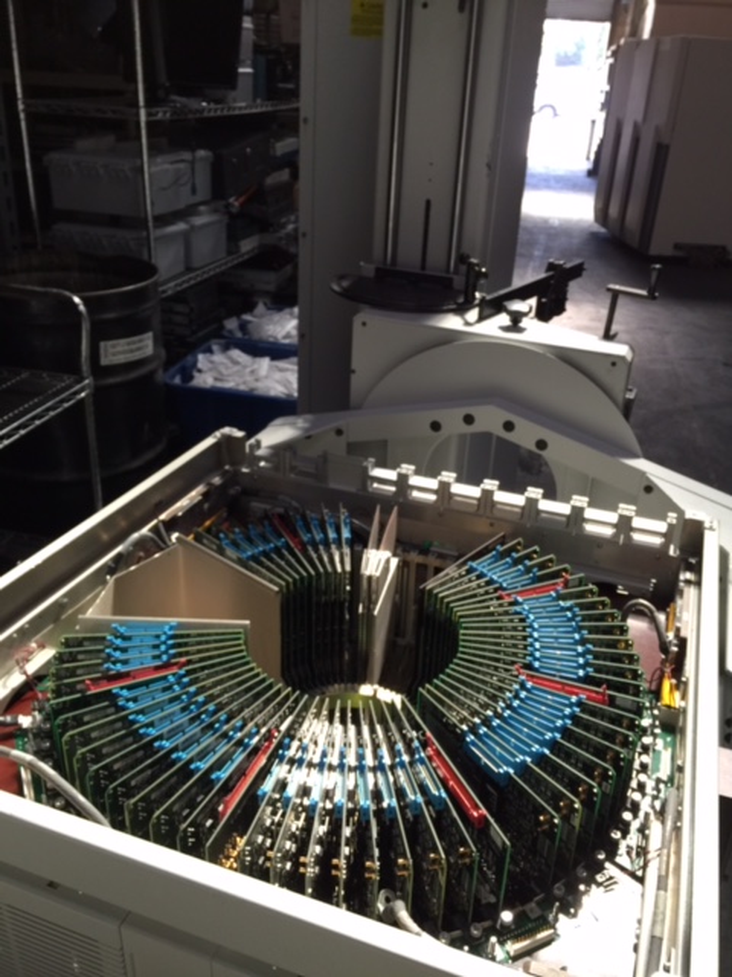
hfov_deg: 48.2
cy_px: 488
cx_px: 366
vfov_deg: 61.7
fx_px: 818
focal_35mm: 29
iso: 40
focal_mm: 4.15
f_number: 2.2
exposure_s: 1/30
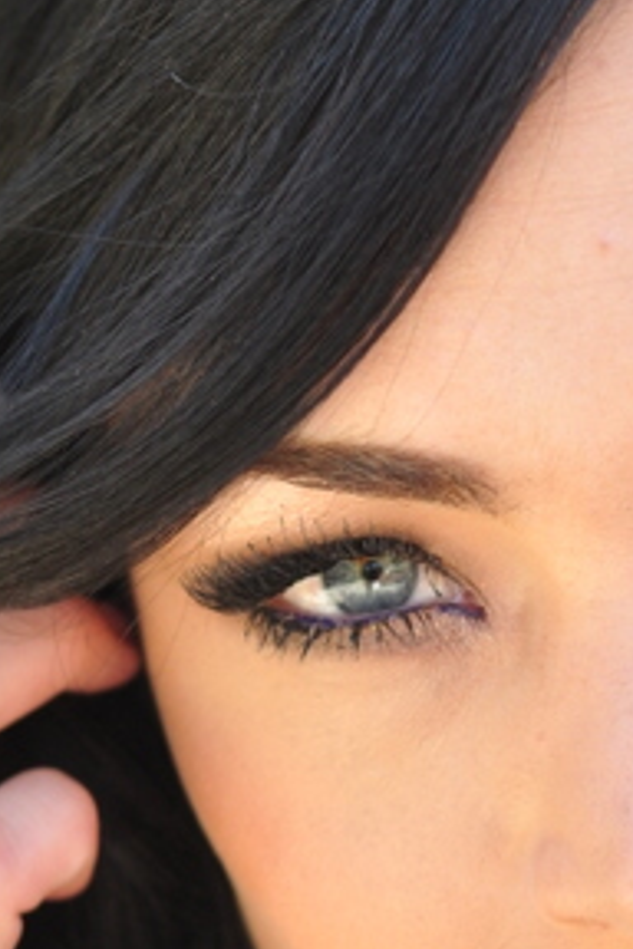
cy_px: 725
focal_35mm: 208
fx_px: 5486
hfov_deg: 6.6
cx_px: 640
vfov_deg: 9.9
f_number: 4
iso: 250
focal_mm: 50
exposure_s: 1/400
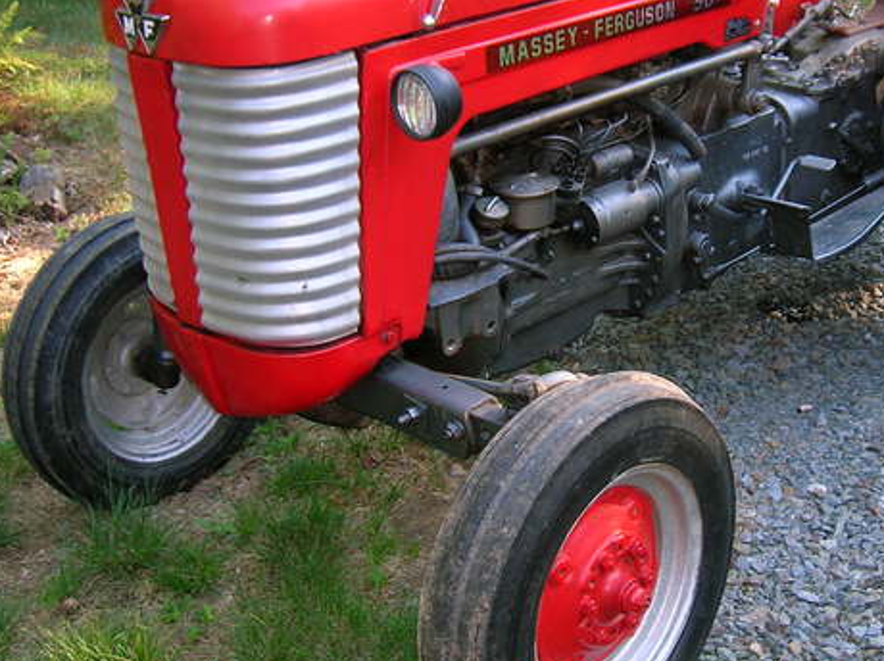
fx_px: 1301
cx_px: 621
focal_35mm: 51
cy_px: 246
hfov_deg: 36.9
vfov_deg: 28.4
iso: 50
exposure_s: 1/30
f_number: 2.9
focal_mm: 5.7
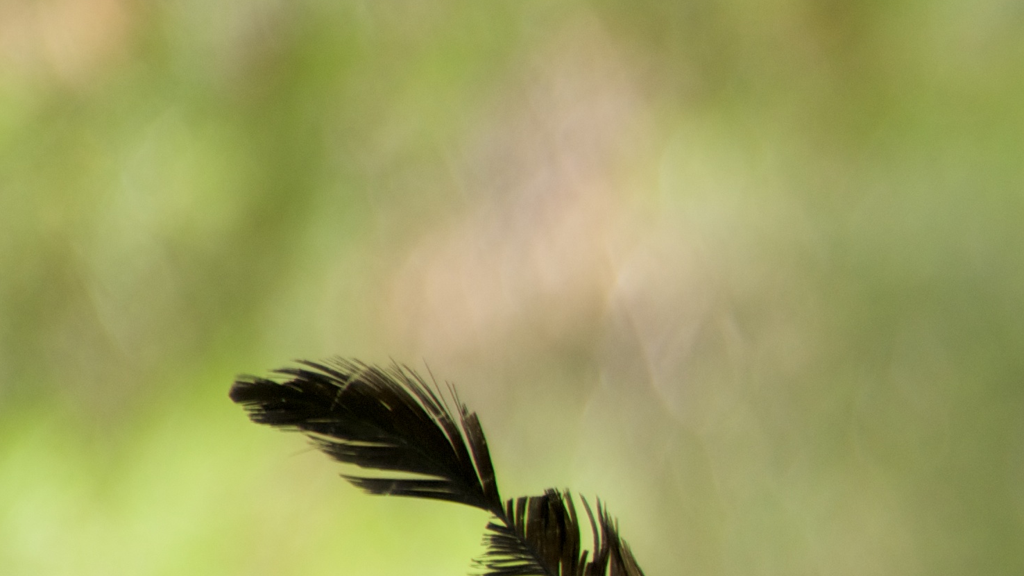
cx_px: 2171
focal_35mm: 1568
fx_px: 42572
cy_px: 584
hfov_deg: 1.4
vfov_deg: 0.8
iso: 125
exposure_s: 1/160
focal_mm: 300
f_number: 5.6
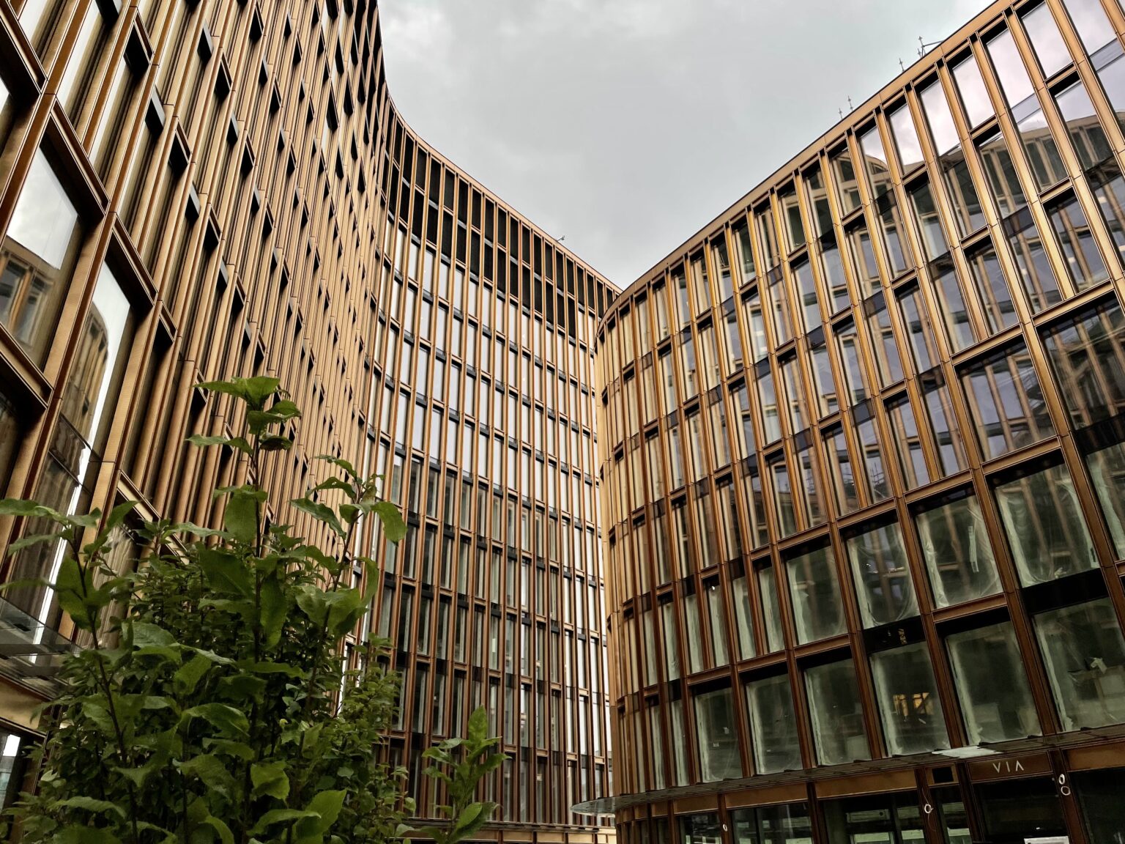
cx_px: 562
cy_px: 422
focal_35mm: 26
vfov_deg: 53.1
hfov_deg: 67.3
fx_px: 845
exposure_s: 1/1366
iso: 32
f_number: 1.6
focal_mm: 4.2
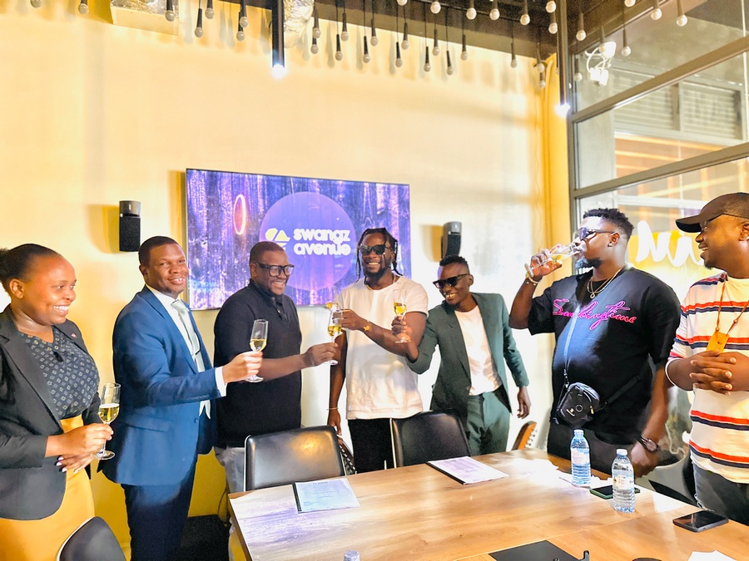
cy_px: 280
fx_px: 519
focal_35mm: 24
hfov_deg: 71.6
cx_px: 374
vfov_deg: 56.8
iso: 1000
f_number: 1.78
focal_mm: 6.86
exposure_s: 1/40
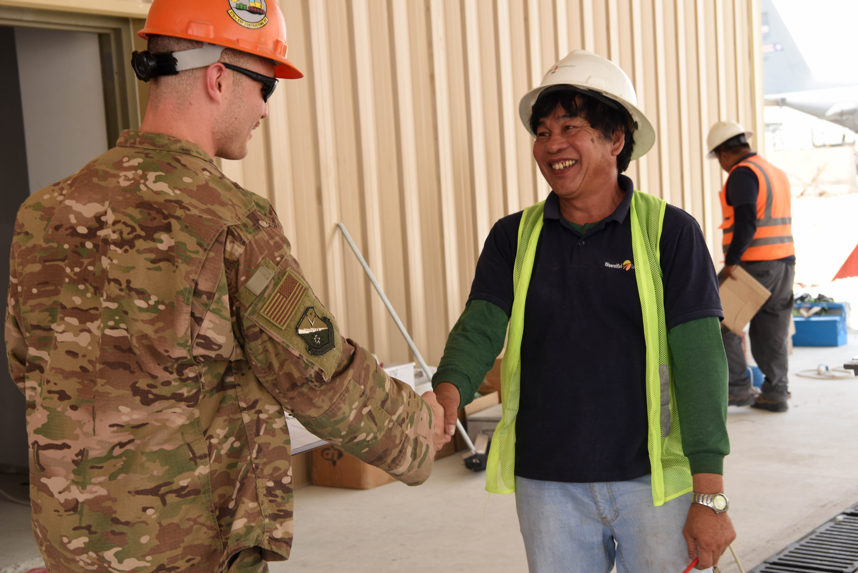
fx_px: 1311
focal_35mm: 55
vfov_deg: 24.6
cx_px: 429
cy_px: 286
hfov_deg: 36.2
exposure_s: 1/125
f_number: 9
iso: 250
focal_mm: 55
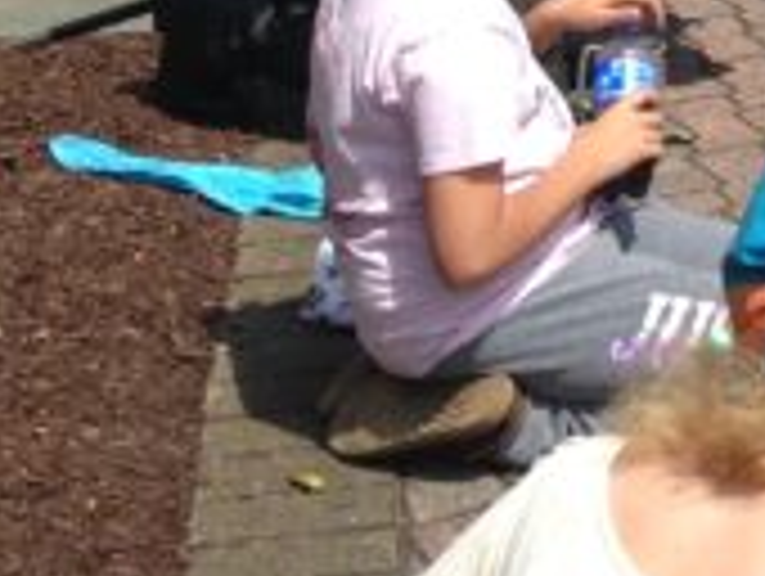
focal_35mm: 149
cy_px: -454
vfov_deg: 9.5
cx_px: 1287
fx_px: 3297
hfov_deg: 12.3
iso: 50
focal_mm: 4.12
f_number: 2.4
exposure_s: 1/1427
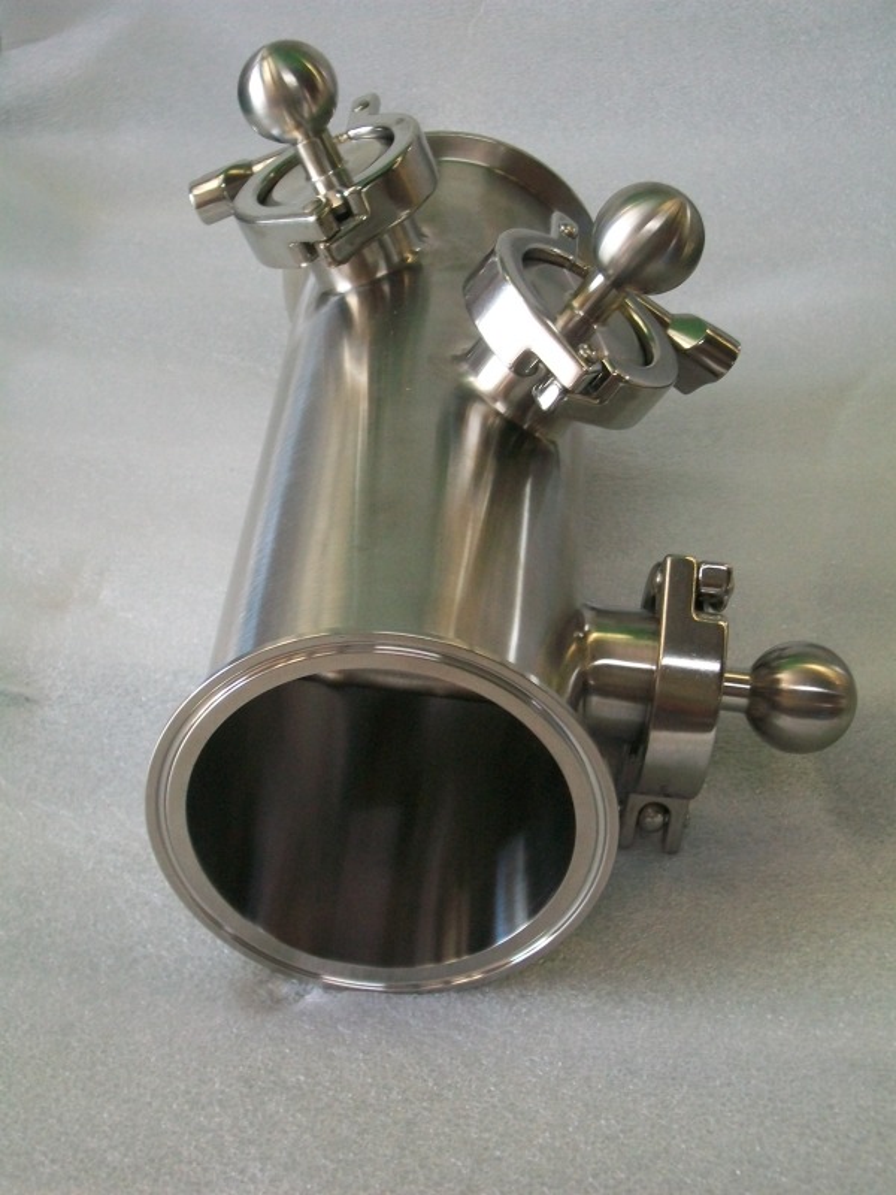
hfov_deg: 23.7
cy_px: 598
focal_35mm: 62
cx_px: 448
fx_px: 2140
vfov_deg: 31.2
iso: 160
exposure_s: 1/25
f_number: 4.1
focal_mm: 11
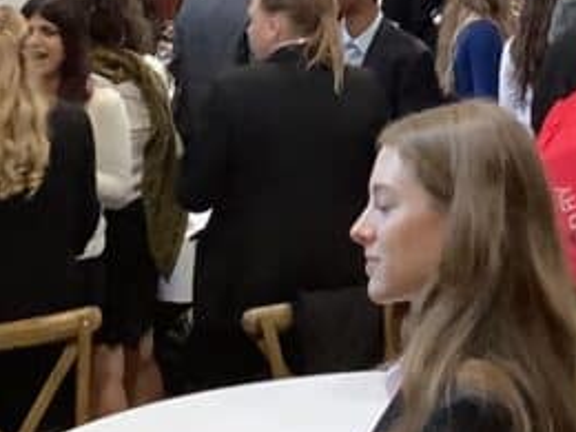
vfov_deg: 11.5
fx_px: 2030
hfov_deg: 15.8
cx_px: 598
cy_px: -284
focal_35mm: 122
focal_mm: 3.3
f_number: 2.4
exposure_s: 1/25
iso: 400
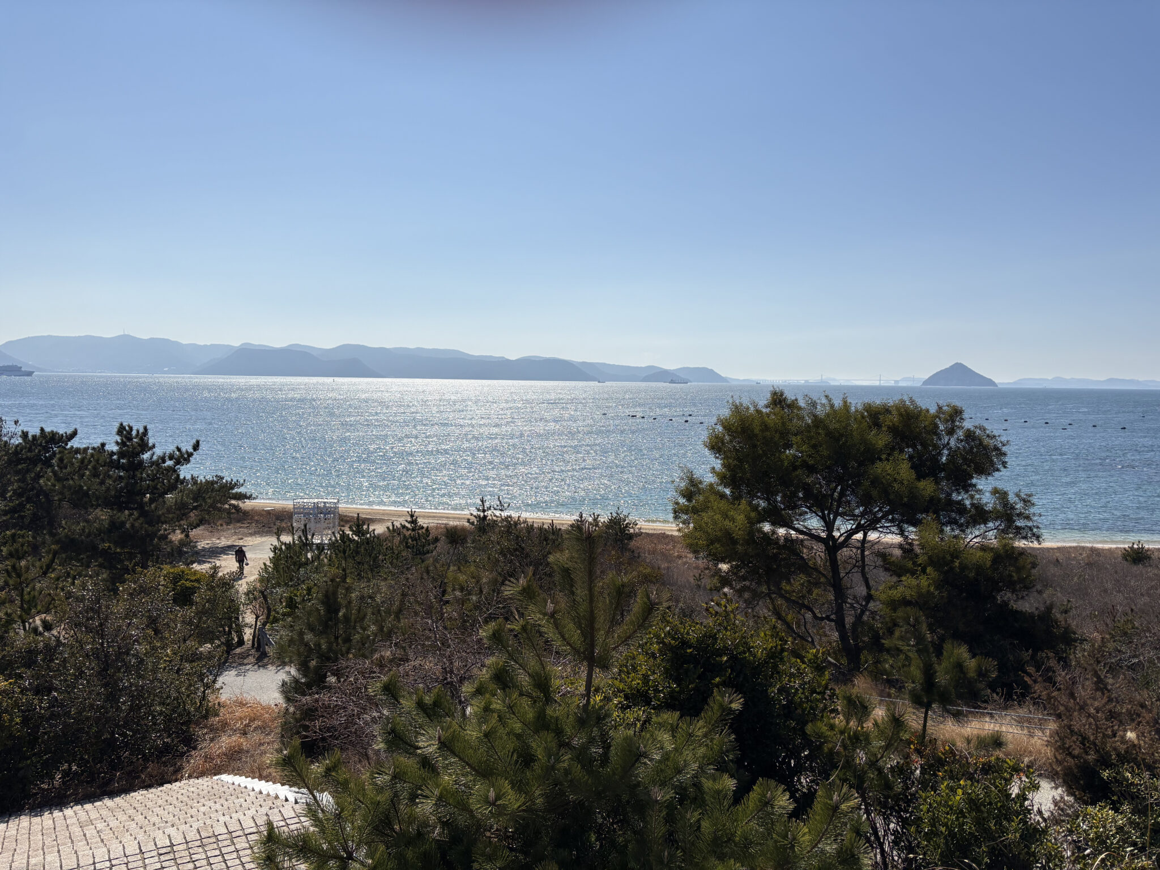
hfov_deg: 67.3
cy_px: 435
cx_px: 580
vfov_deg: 53.1
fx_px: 871
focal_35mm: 26
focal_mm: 5.96
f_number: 1.6
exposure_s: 1/8850
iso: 50
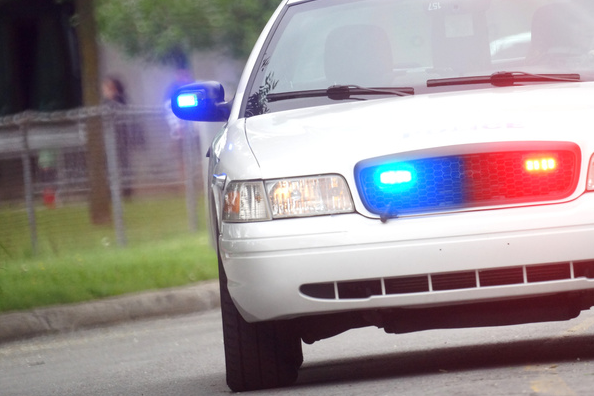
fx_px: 11797
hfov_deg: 2.9
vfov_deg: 1.9
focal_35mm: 715
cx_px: 414
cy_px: 124
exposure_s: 1/500
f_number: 8
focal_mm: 500
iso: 1600
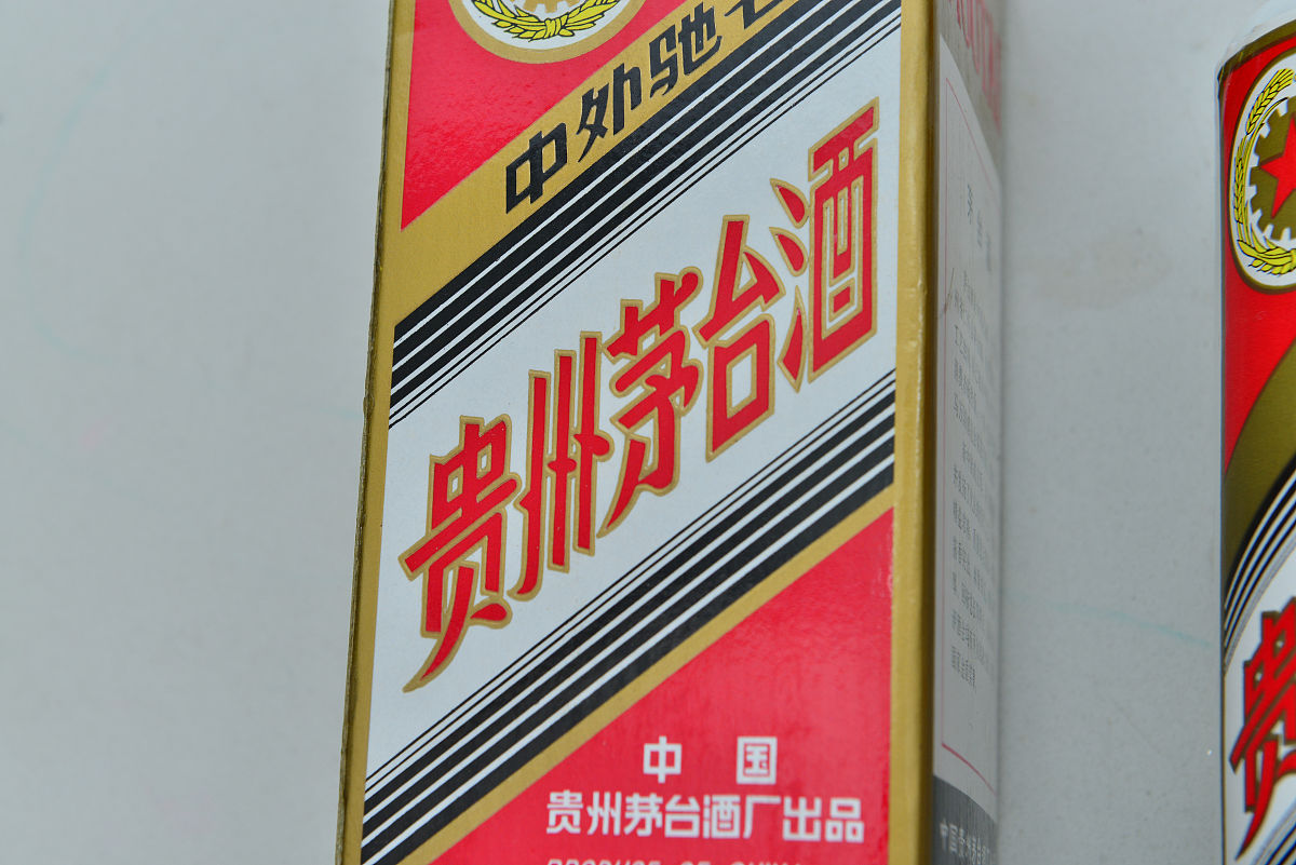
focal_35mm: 70
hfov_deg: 28.8
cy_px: 432
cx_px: 648
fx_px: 2521
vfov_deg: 19.5
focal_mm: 70
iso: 400
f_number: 7.1
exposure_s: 1/200
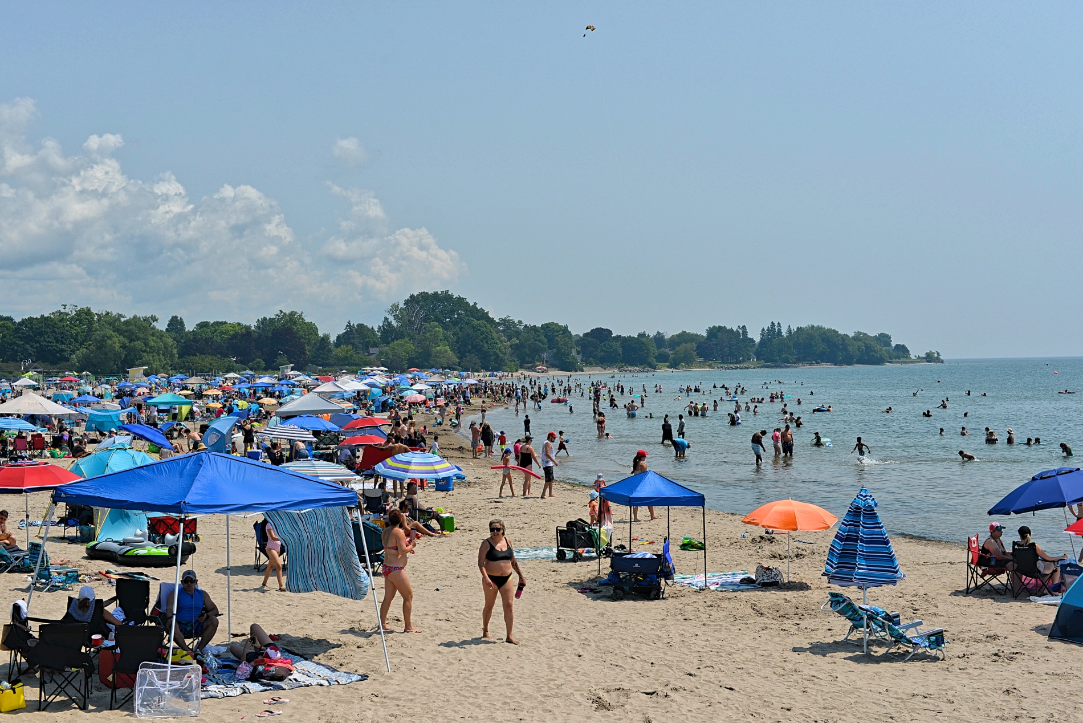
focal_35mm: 50
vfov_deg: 27.0
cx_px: 542
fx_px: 1505
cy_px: 362
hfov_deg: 39.6
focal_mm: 50
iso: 400
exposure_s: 1/4000
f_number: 7.1
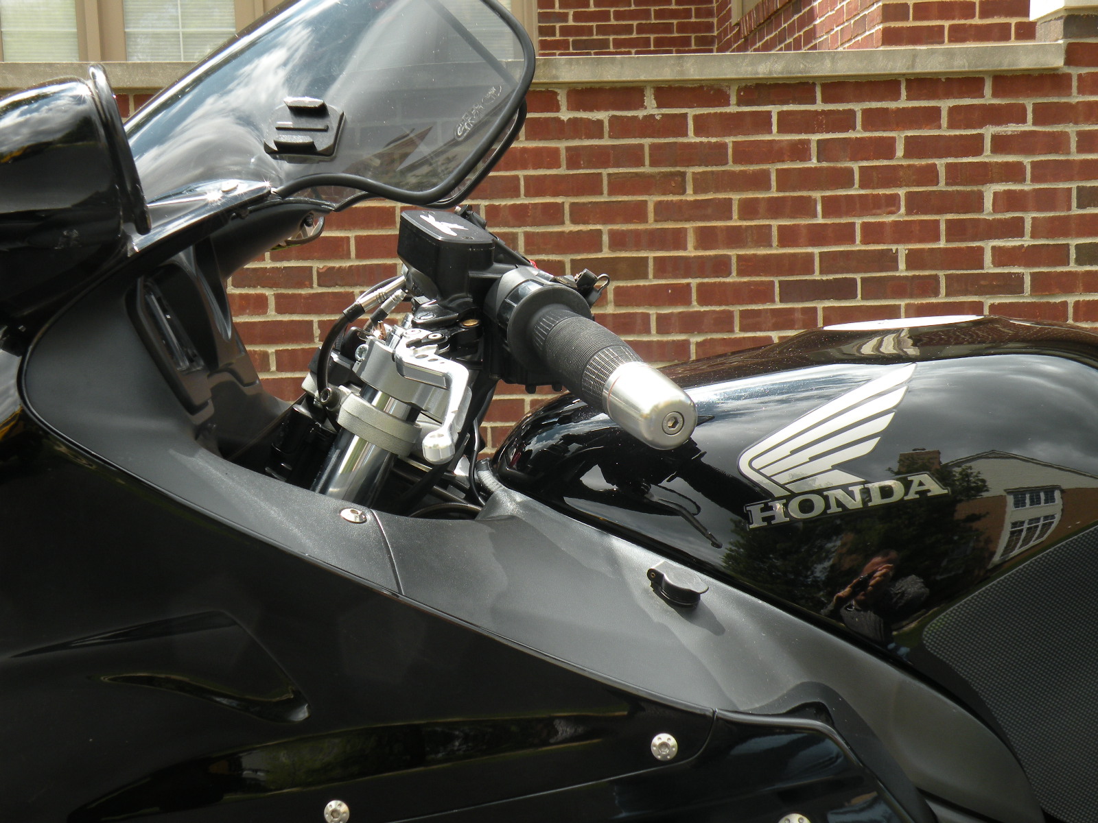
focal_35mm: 56
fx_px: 1776
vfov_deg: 26.1
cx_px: 549
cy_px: 412
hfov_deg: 34.3
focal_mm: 9.8
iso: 64
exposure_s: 1/128
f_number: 5
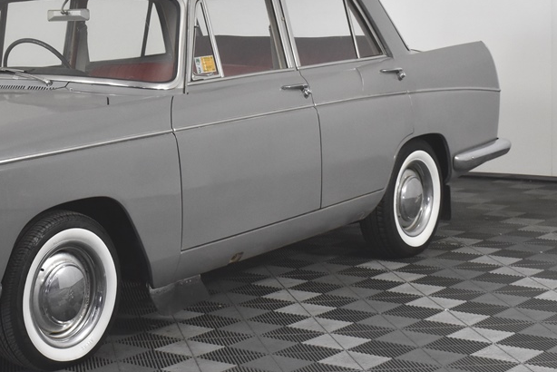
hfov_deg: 23.5
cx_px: 96
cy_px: 153
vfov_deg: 16.1
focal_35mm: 85
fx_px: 1316
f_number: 9
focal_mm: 34
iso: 1600
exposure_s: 1/320
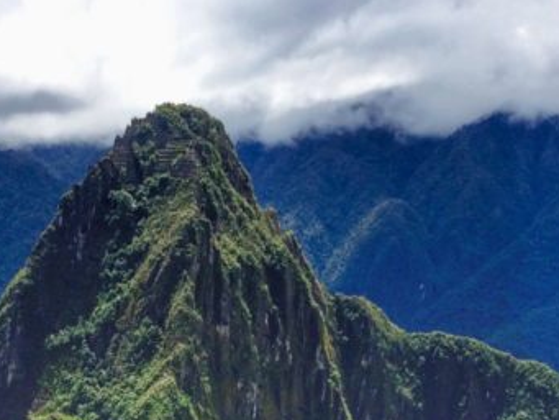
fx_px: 1405
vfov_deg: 16.1
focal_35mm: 87
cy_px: 545
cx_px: 228
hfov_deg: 22.5
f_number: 2.2
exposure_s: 1/1580
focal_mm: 4.15
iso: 32
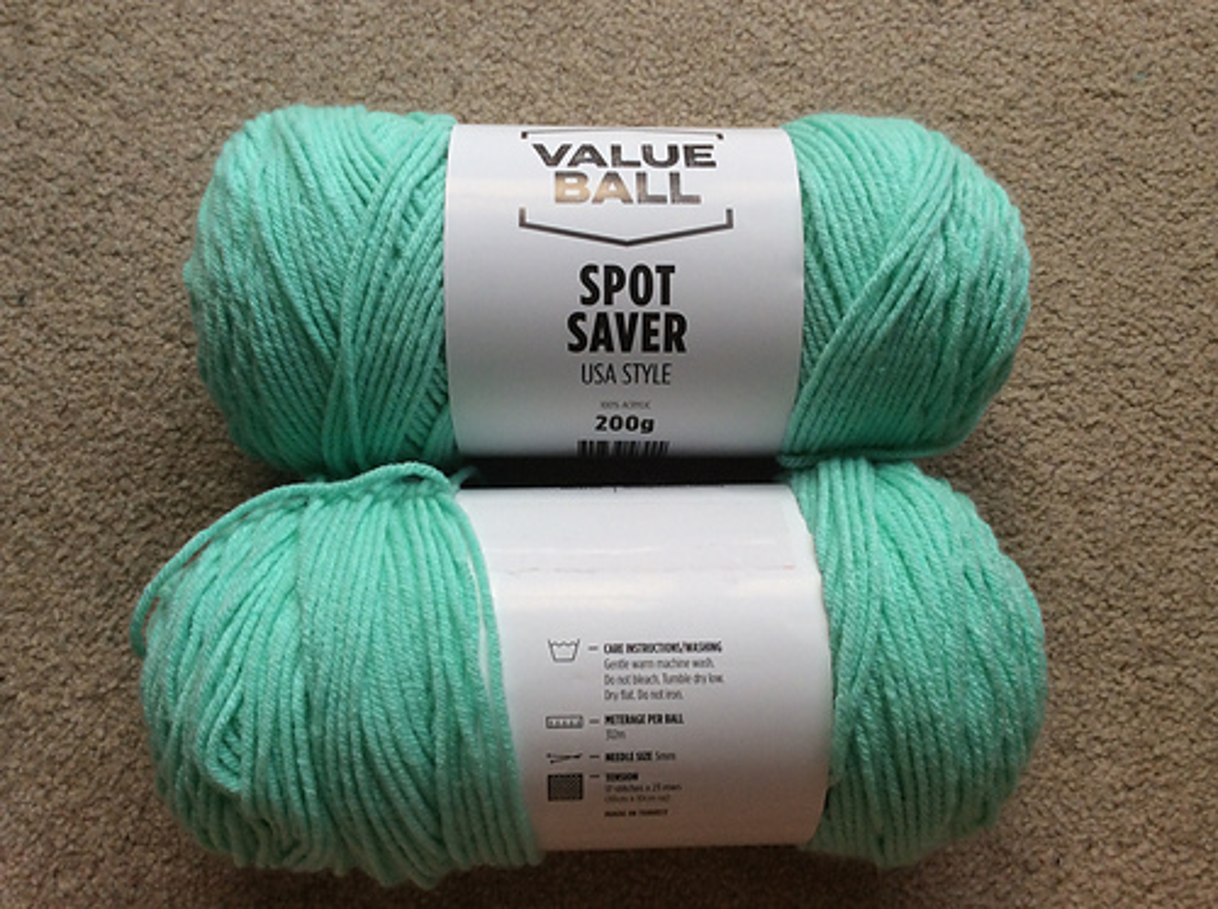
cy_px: 454
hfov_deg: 56.9
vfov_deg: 44.0
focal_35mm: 32
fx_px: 1124
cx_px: 609
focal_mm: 3.3
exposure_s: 1/50
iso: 40
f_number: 2.4
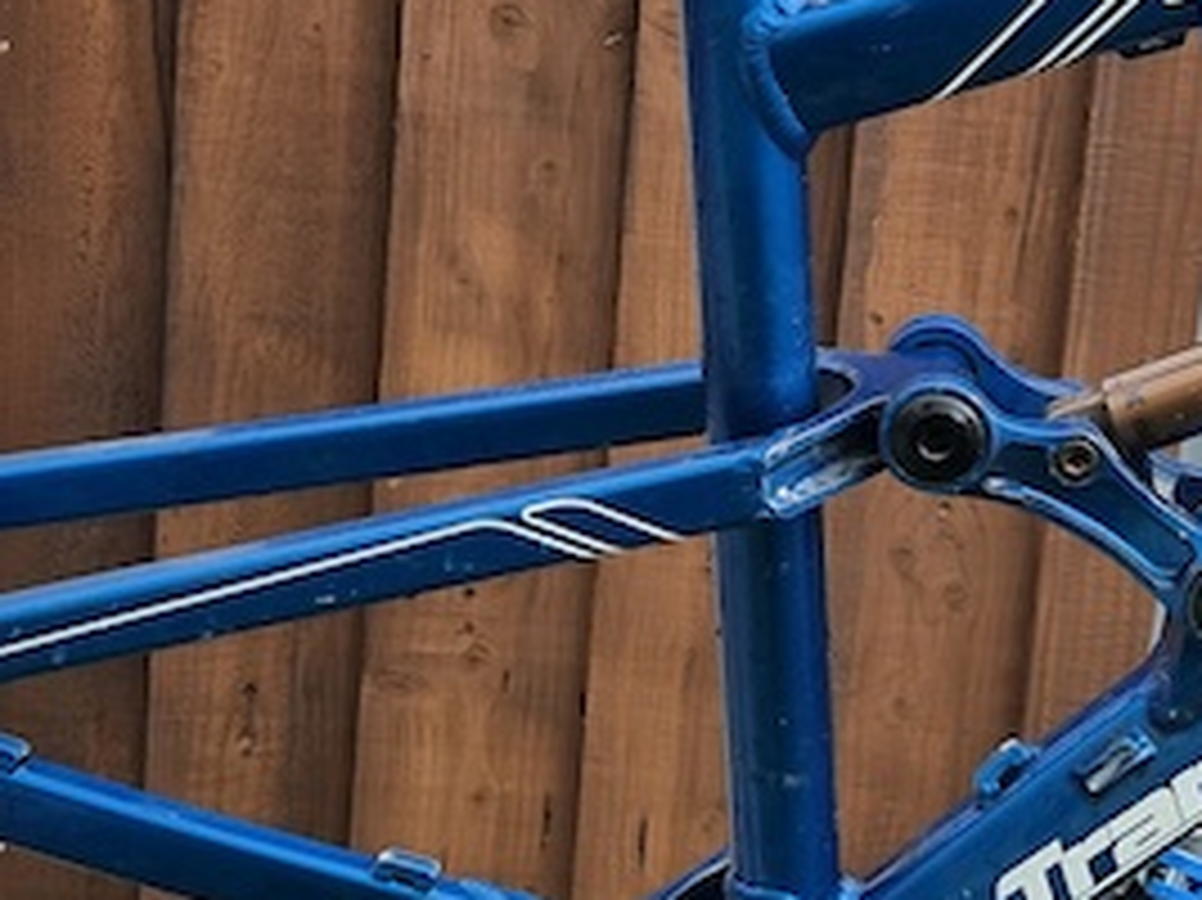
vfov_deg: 18.9
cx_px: 1080
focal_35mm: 78
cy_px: 387
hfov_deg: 24.3
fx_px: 2707
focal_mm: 5.4
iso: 50
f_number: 1.8
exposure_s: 1/738
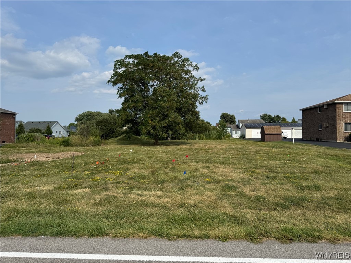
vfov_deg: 56.8
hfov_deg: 71.6
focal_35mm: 24
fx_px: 243
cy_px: 132
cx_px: 176
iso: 80
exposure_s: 1/5348
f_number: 1.78
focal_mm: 6.76
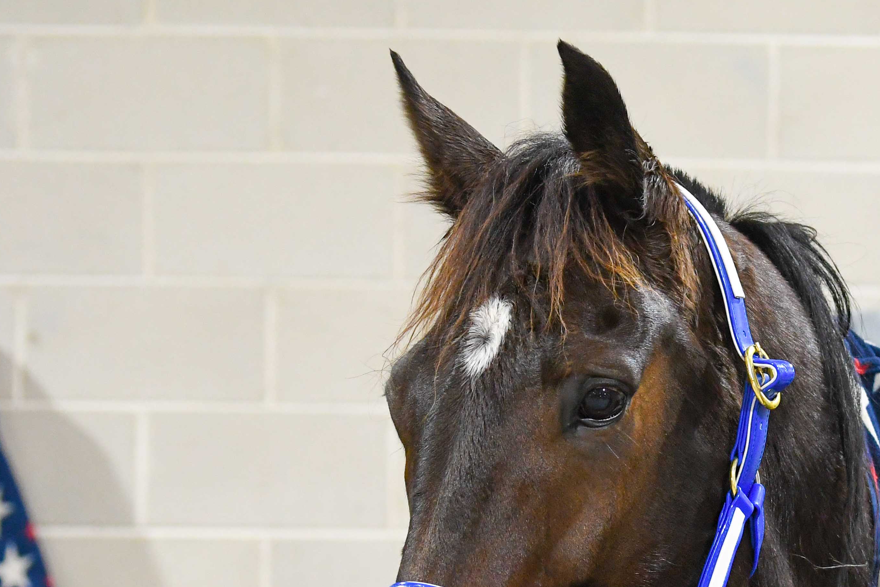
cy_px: 508
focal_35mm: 214
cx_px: 733
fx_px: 5230
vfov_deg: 6.4
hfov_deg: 9.6
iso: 2500
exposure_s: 1/125
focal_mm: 70
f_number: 3.5
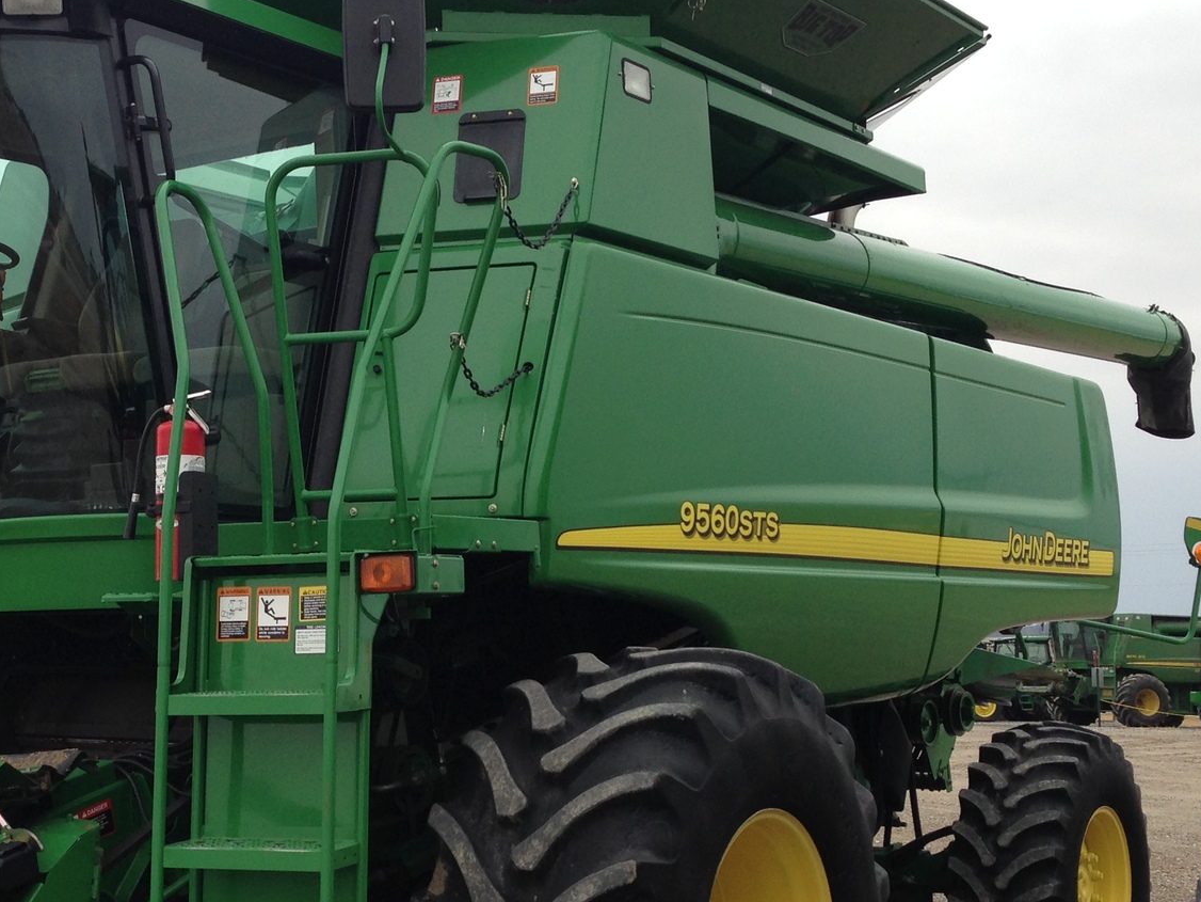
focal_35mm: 60
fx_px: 2082
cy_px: 509
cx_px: 339
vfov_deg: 24.4
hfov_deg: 31.7
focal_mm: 4.12
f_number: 2.4
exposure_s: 1/287
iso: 50
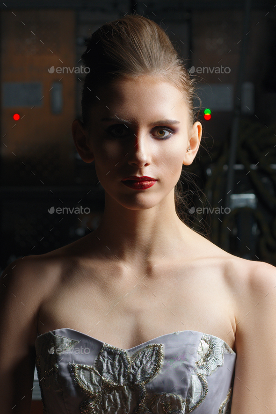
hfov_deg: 10.2
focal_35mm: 135
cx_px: 138
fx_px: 1552
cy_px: 207
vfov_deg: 15.2
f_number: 5
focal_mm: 90
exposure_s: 1/125
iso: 200
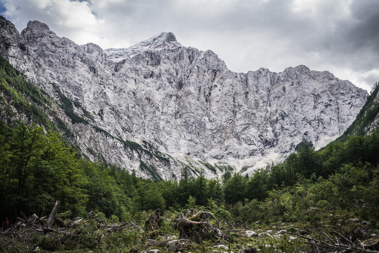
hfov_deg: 54.4
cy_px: 126
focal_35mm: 35
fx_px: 368
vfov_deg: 37.9
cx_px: 190
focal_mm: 35
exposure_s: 1/125
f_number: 7.1
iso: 125
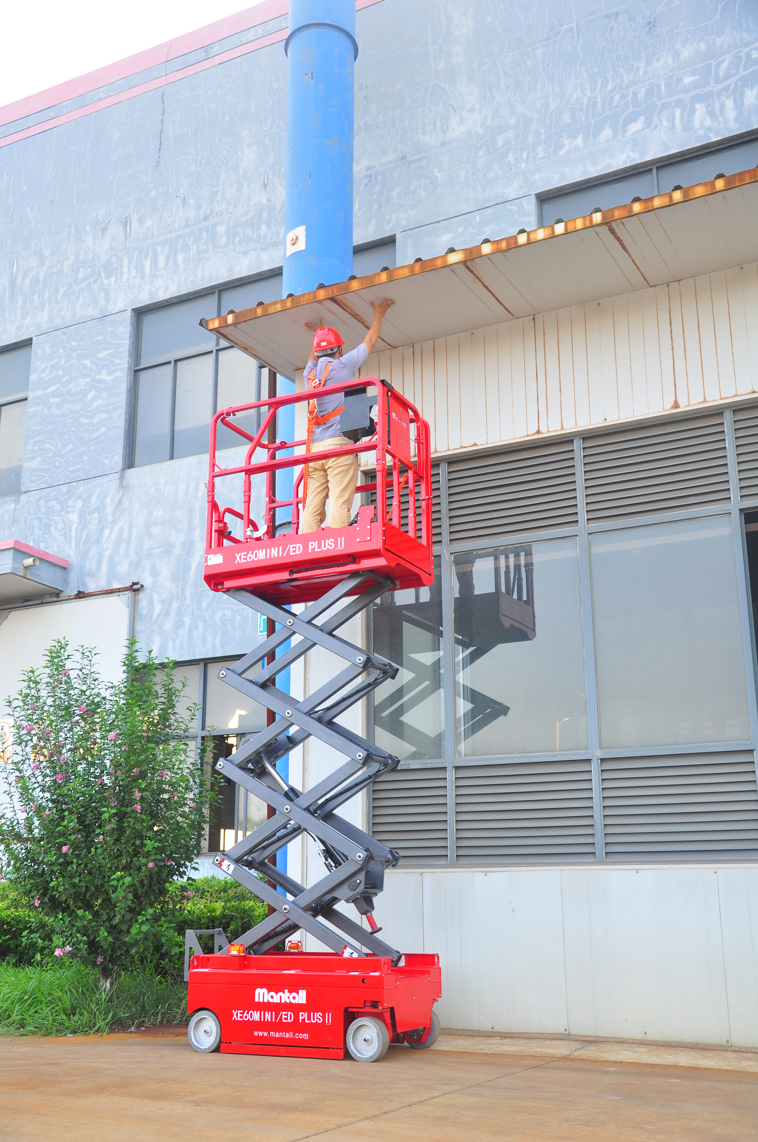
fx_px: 1187
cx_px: 379
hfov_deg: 35.4
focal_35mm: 38
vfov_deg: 51.3
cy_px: 571
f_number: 4
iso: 250
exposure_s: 1/125
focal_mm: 25
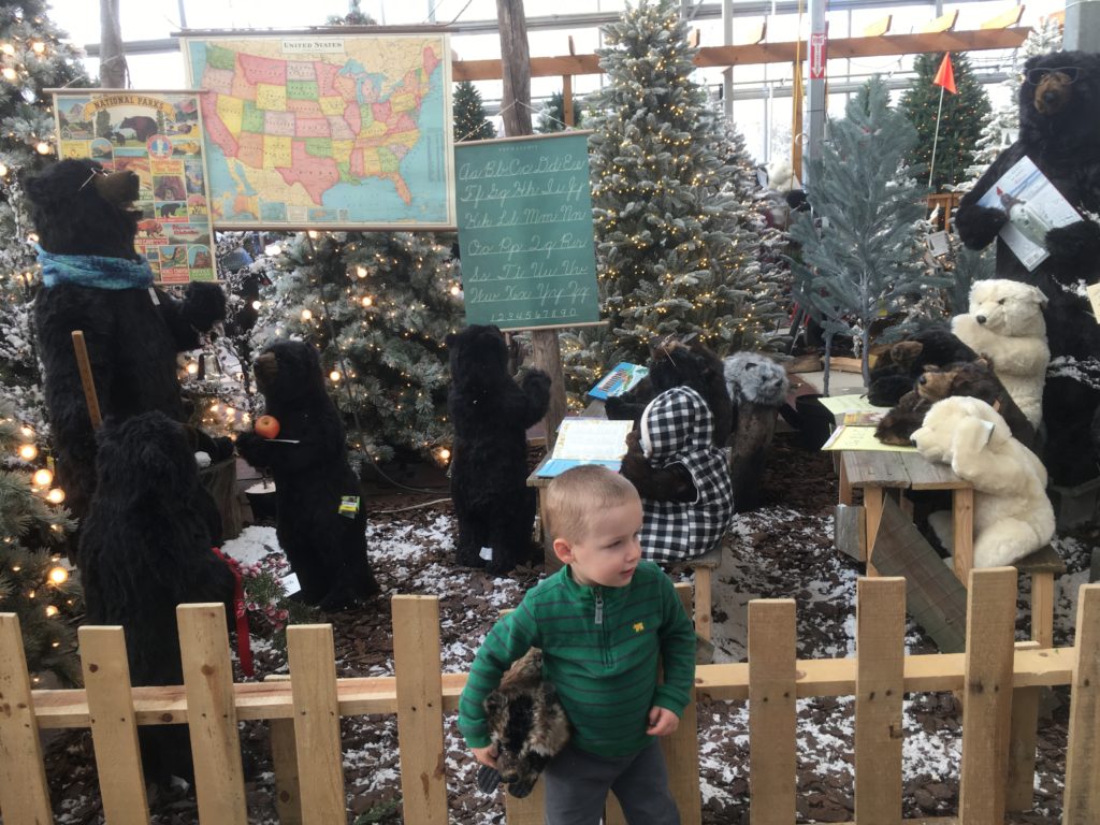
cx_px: 550
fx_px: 922
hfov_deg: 61.7
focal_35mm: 29
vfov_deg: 48.2
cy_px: 412
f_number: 2.2
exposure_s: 1/40
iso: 25
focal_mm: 4.15
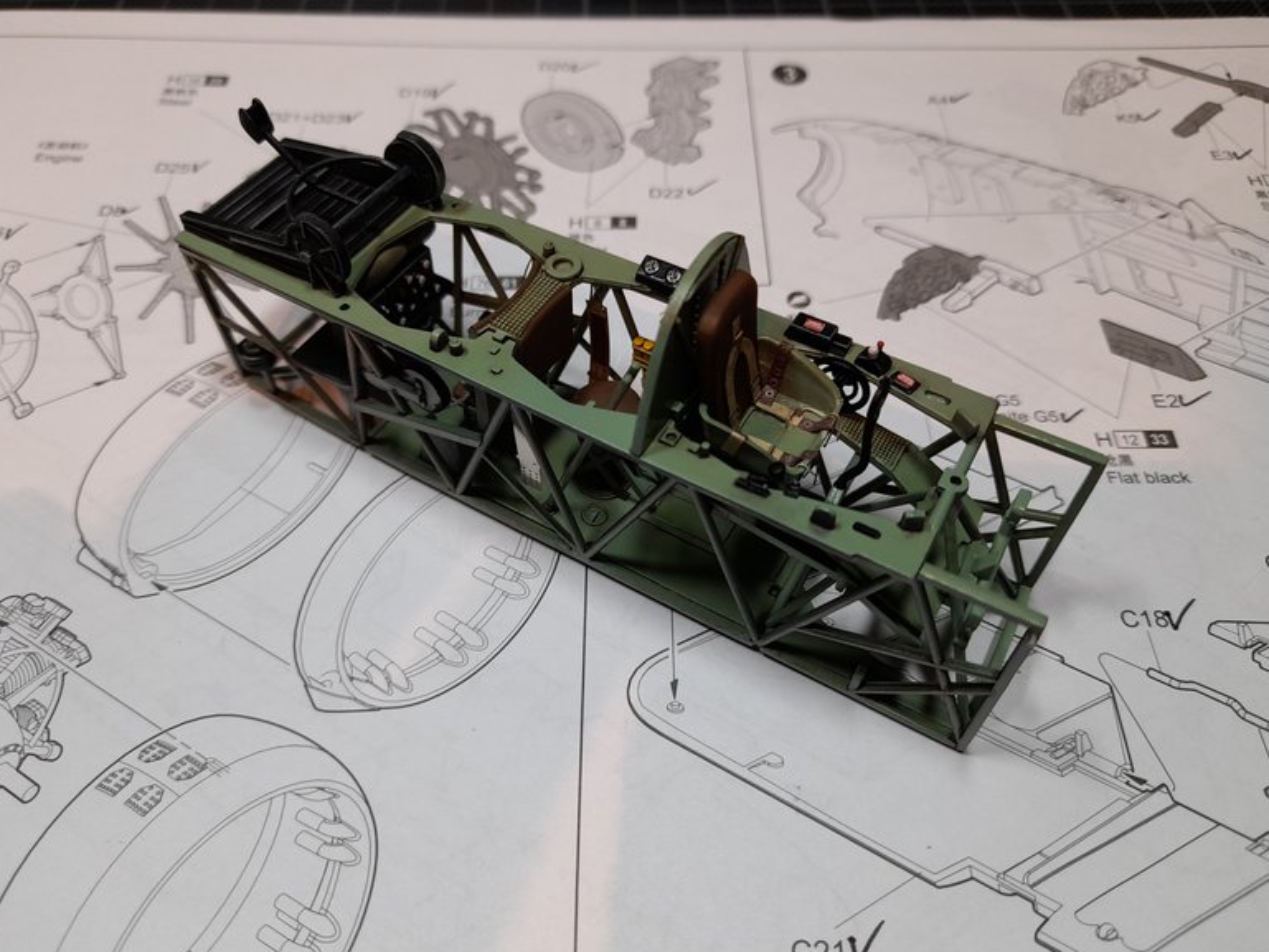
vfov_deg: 53.1
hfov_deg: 67.3
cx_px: 622
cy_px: 480
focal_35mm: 26
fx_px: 953
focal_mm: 4.6
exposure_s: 1/50
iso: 80
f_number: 2
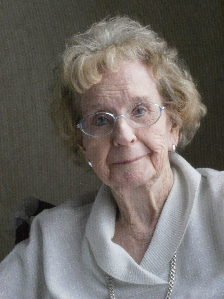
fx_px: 1122
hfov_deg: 11.4
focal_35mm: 130
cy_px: 150
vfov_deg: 15.2
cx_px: 112
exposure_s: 1/80
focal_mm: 23.5
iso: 800
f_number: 6.5
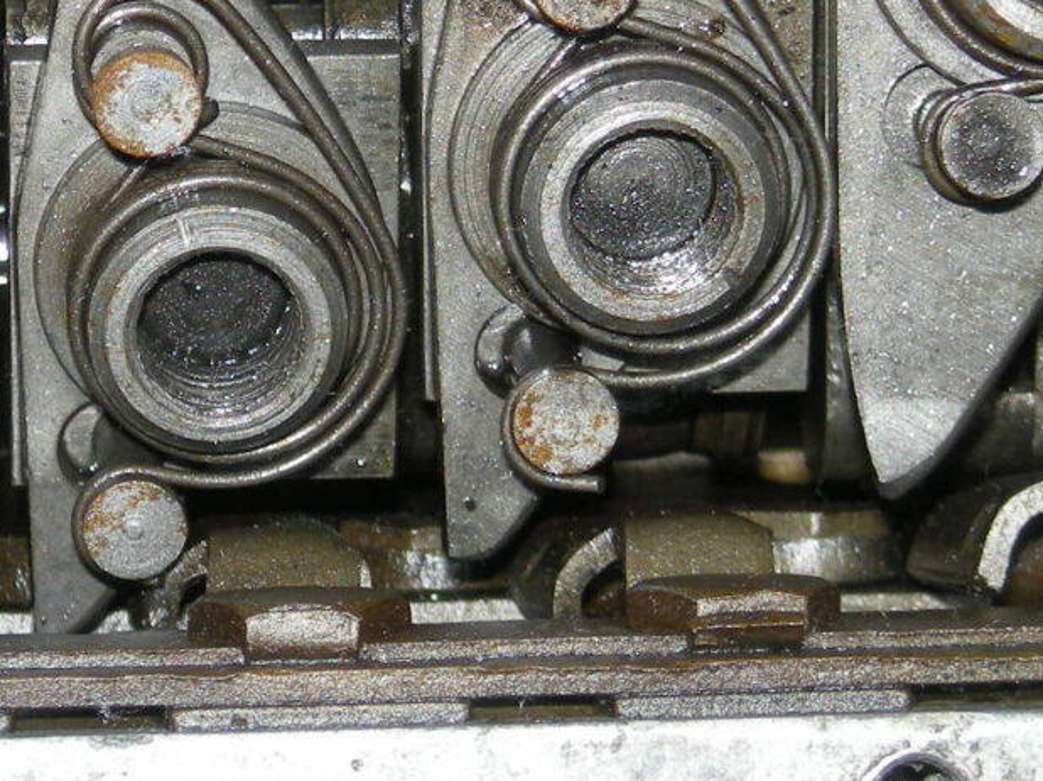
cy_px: -152
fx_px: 5692
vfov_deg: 7.8
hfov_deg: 10.4
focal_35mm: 189
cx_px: 270
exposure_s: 1/60
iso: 50
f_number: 3.9
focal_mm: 12.3
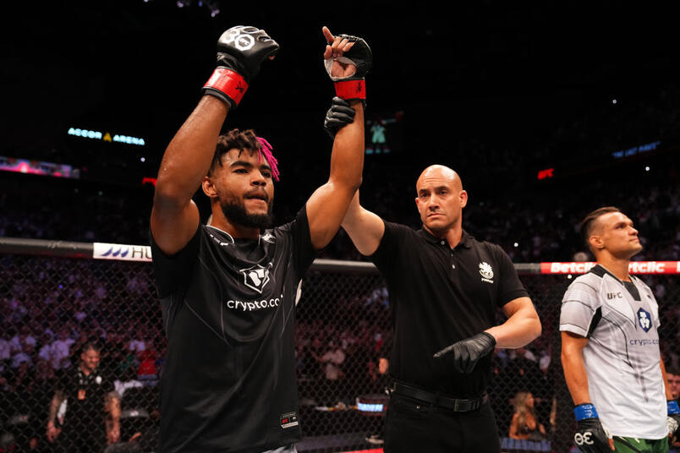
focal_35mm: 32
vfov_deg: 41.1
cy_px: 226
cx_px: 340
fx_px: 604
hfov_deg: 58.7
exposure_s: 1/1250
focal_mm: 32
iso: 3200
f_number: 3.2
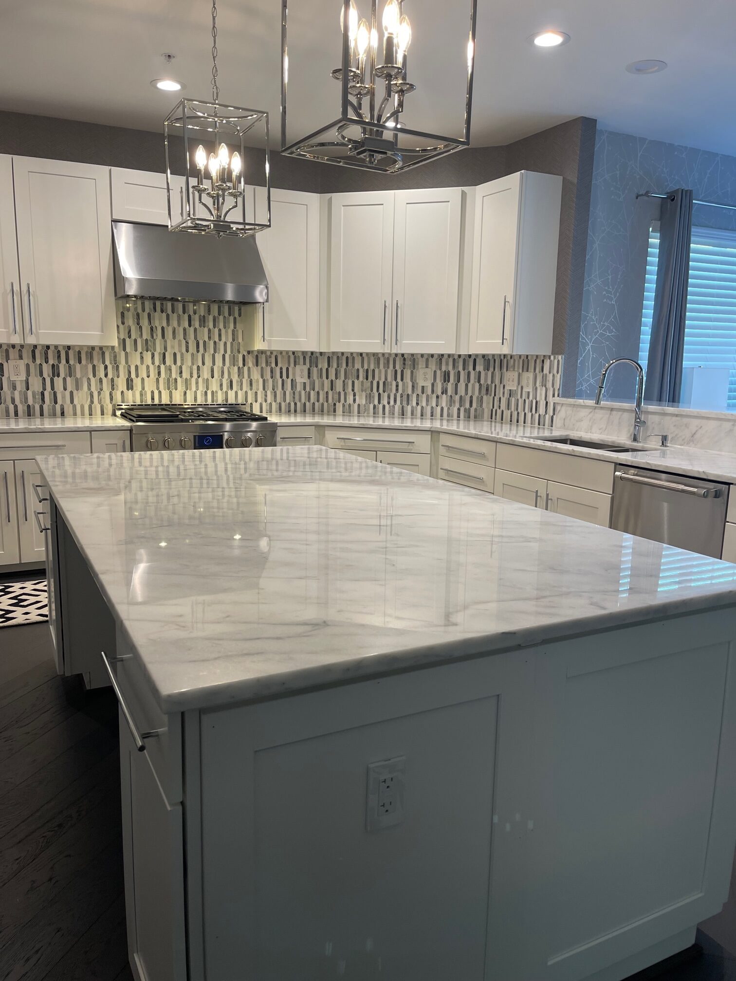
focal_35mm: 26
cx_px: 368
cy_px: 490
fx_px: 737
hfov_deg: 53.1
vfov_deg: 67.3
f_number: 1.6
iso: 80
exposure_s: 1/60
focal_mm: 5.1
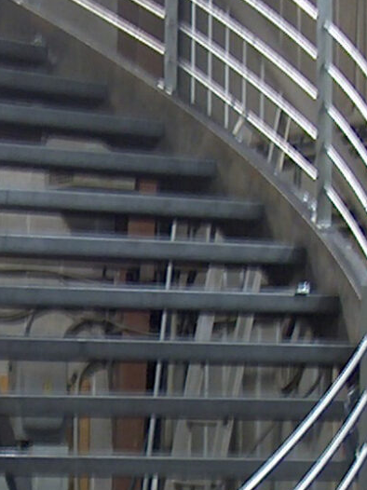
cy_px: 590
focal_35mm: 180
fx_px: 2547
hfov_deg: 8.2
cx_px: -10
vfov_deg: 10.8
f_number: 2.8
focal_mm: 7.6
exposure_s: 1/3.51
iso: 100
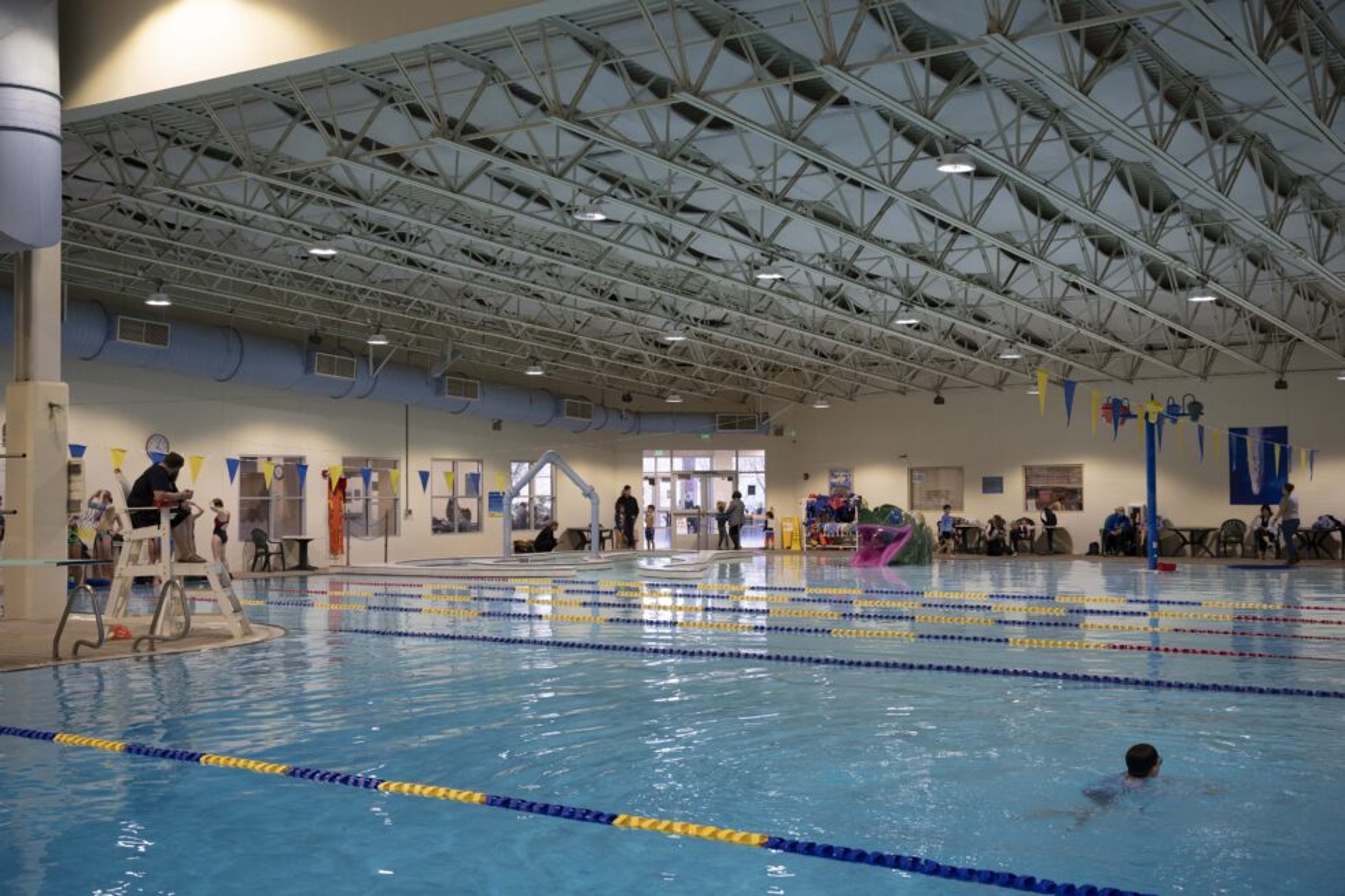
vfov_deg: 32.3
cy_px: 448
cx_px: 672
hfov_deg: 47.0
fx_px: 1546
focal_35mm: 41
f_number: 4
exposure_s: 1/160
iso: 1250
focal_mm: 41.4
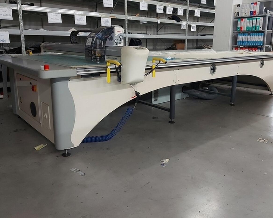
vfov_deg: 48.3
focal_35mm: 30
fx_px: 242
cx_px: 142
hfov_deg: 58.7
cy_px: 92
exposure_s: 1/33
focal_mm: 5.23
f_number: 1.8
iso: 250
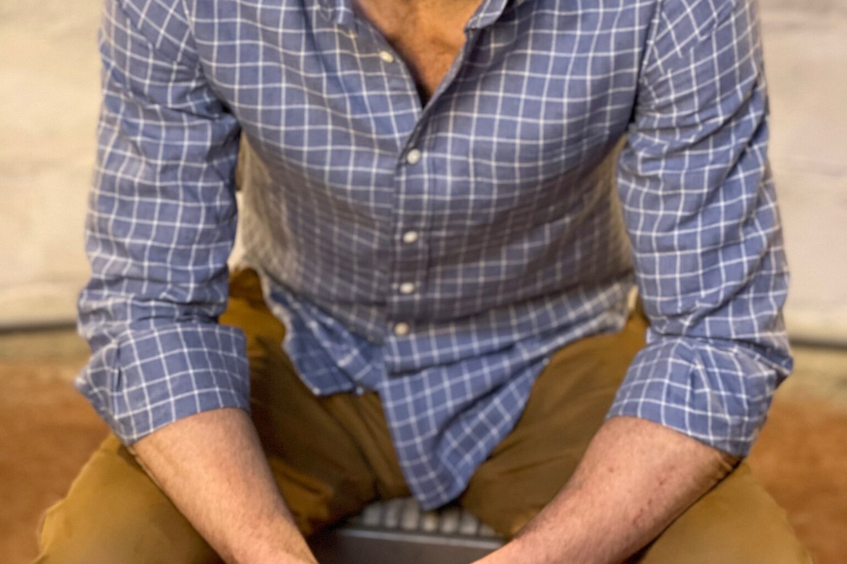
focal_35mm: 89
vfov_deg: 15.2
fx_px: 2094
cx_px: 424
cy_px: 43
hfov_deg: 22.9
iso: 400
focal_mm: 7.5
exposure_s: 1/40
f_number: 2.2
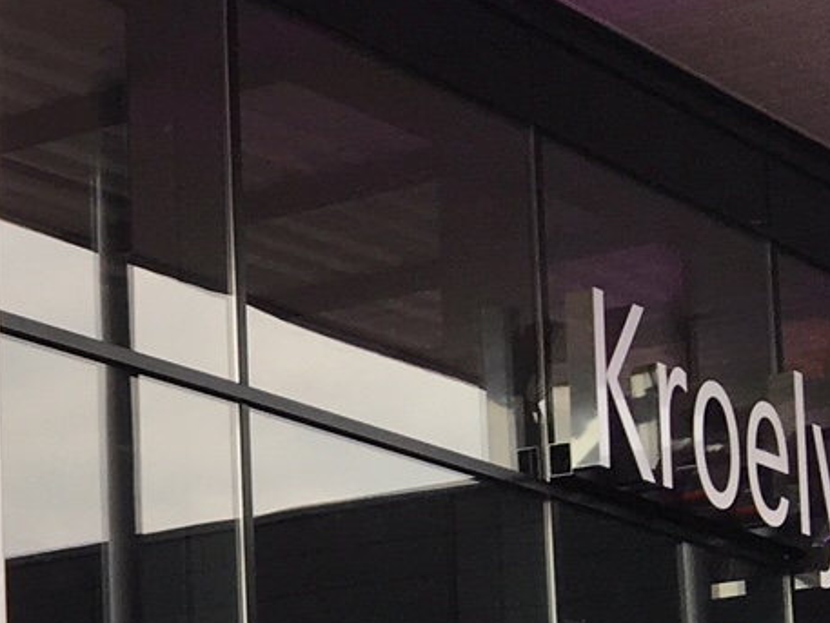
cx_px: -904
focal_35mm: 128
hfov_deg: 13.0
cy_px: 743
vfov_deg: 11.4
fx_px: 3070
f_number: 2.2
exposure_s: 1/50
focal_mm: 4.15
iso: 25
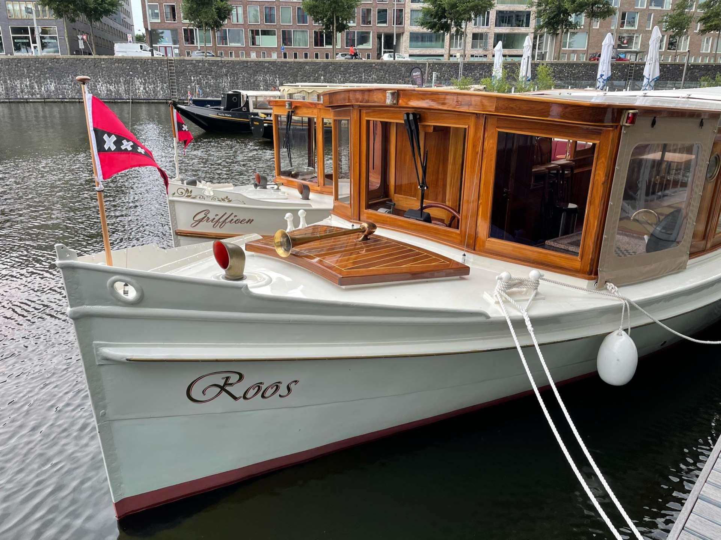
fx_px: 541
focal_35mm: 26
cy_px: 270
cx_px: 360
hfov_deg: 67.3
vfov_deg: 53.0
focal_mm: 4.2
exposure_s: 1/629
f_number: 1.6
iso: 32
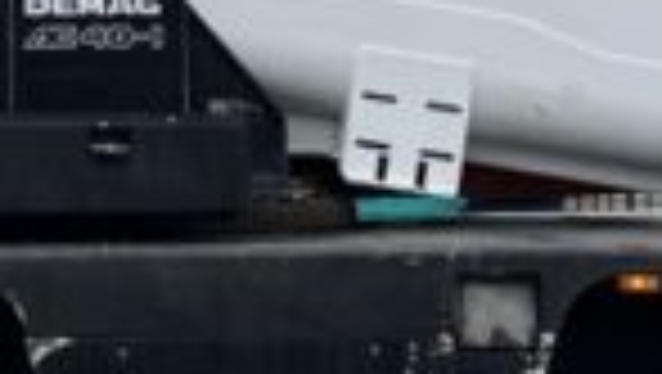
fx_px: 2600
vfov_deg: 8.1
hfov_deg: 14.4
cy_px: -59
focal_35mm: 148
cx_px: 72
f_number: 1.5
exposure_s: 1/1159
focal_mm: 5.7
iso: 50
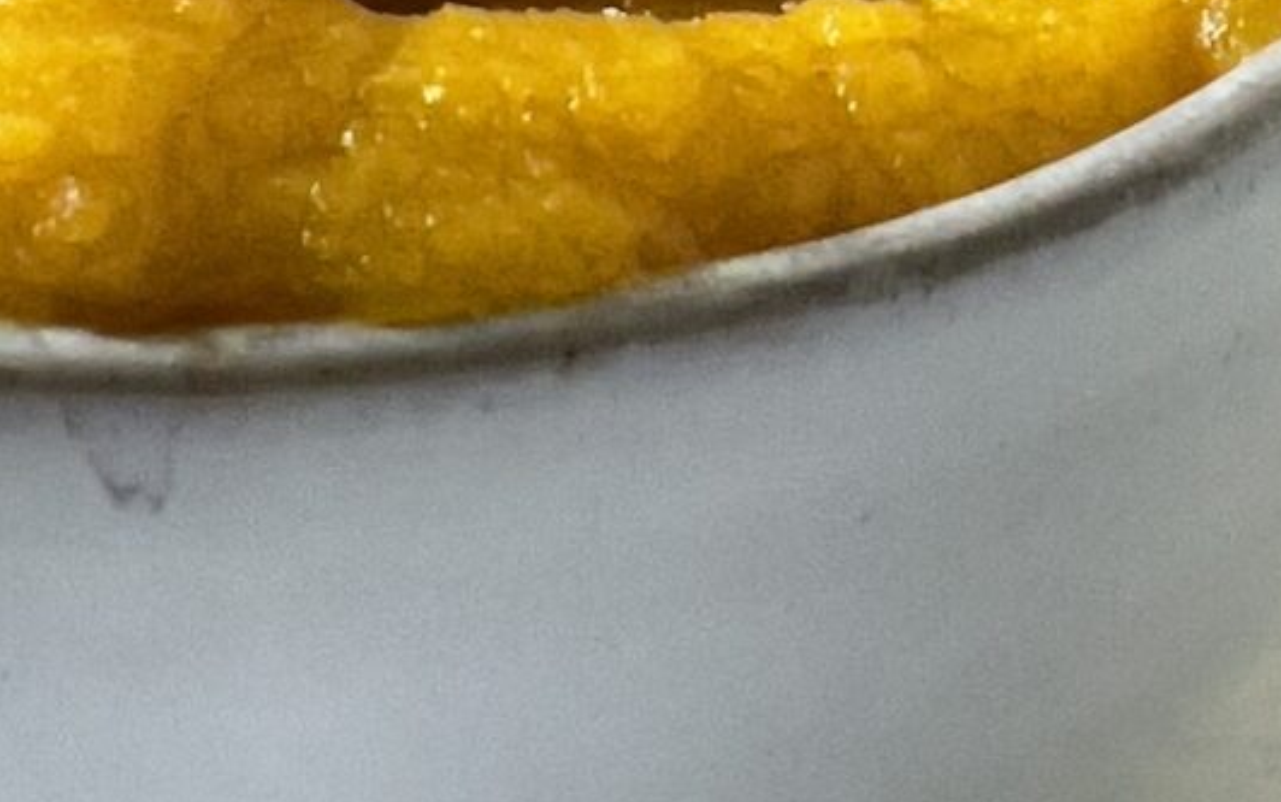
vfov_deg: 8.2
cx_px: 75
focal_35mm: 159
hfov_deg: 13.0
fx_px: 5553
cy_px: 5
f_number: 2
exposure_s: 1/122
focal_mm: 6
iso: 100
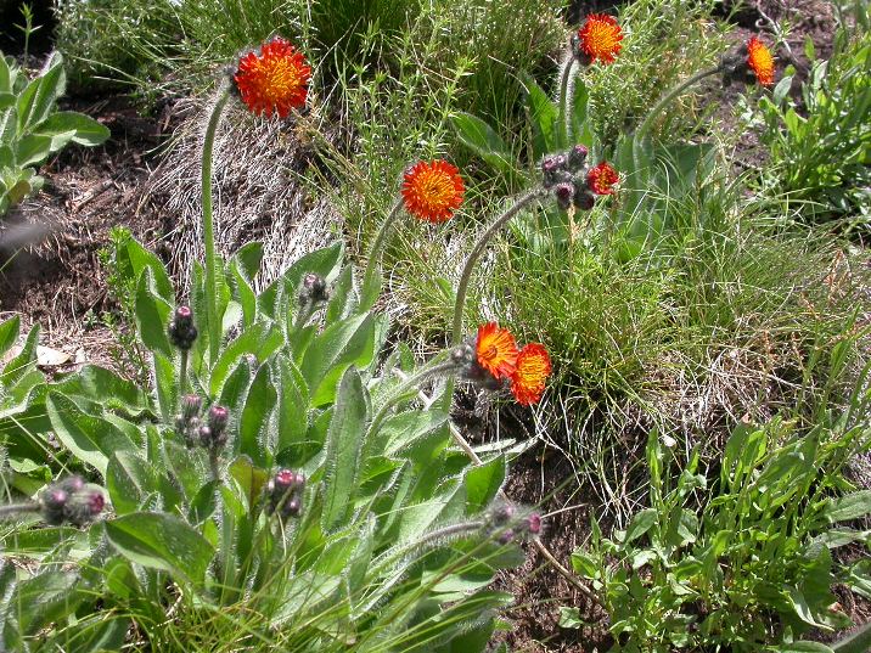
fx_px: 956
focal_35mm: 38
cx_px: 436
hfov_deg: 49.0
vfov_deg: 37.7
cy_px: 326
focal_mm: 7.85
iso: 100
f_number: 4.7
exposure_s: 1/123
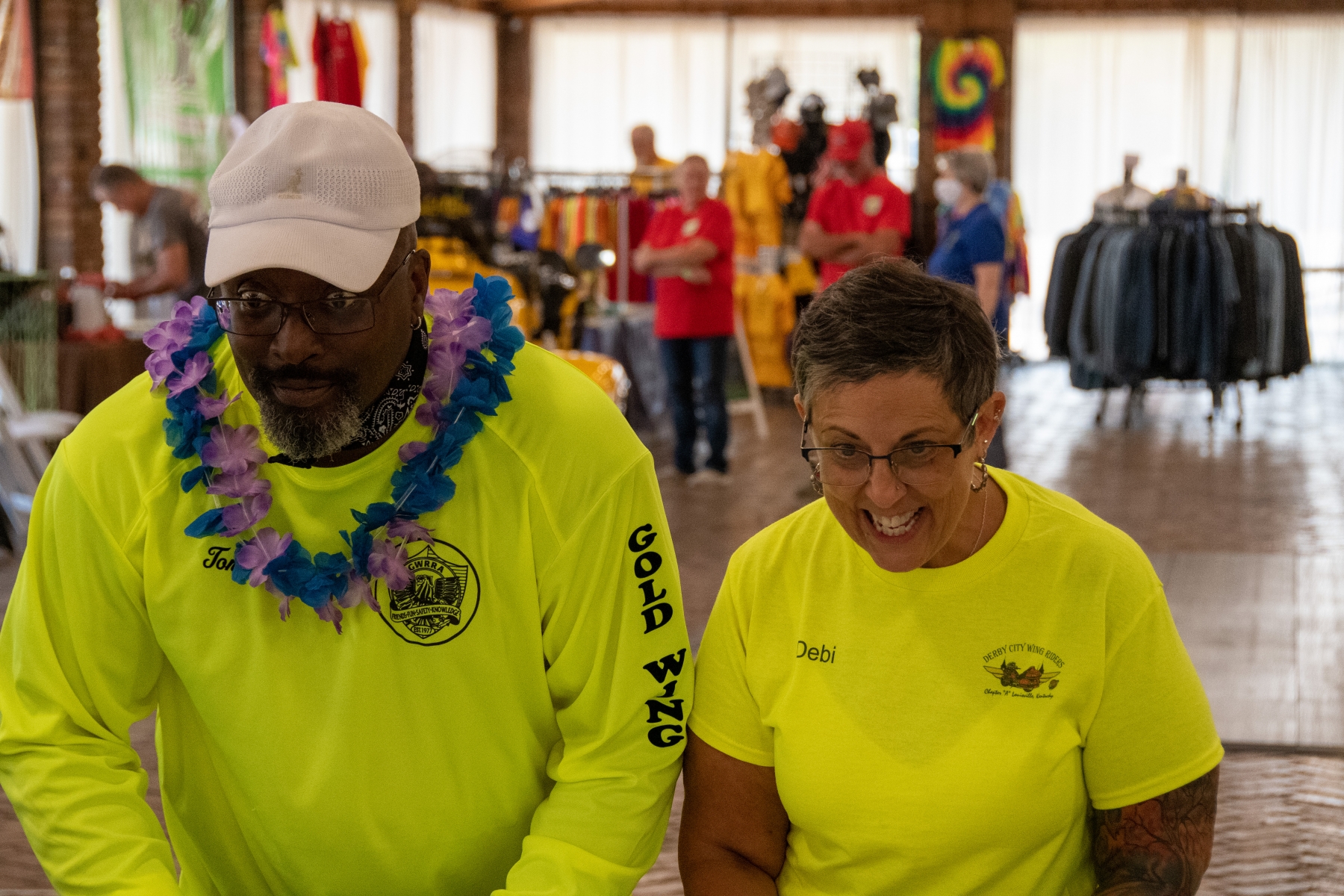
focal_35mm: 120
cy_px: 448
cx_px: 672
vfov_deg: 11.4
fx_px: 4480
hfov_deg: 17.1
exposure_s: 1/400
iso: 4000
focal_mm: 80
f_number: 7.1
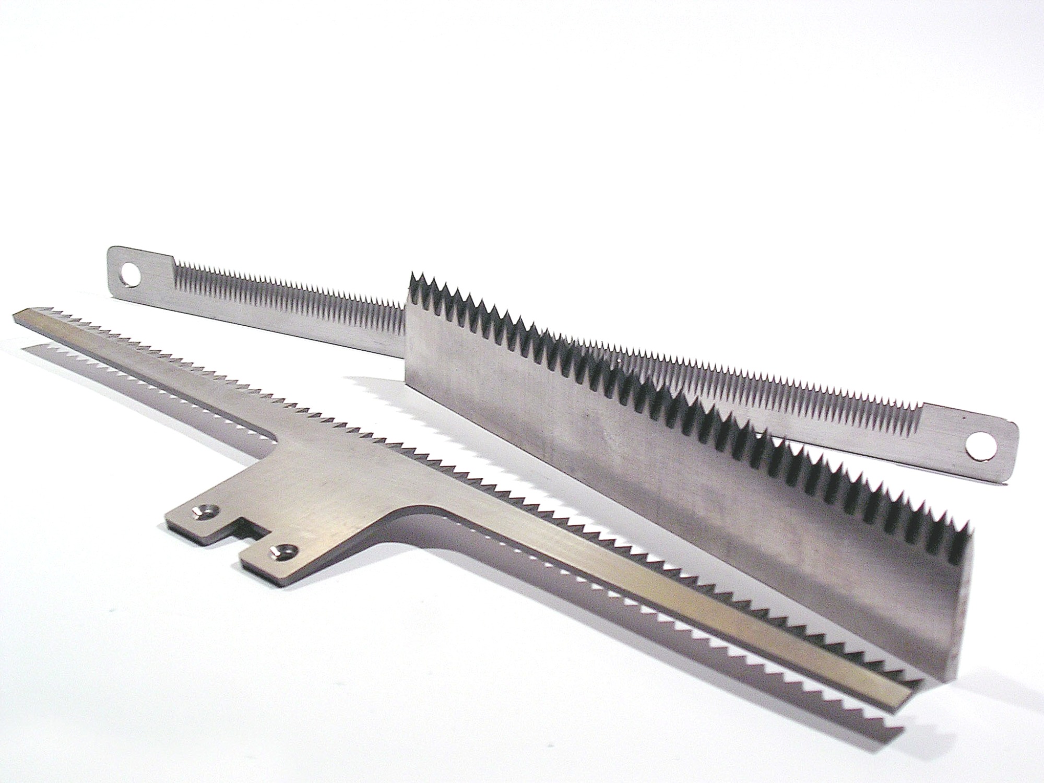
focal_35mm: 56
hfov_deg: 34.3
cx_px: 522
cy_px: 392
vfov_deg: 26.1
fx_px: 1689
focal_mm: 8.5
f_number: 3.3
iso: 100
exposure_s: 1/45.5
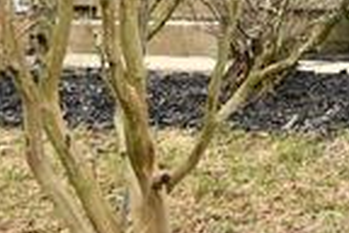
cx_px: 596
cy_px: -275
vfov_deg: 7.3
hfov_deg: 10.9
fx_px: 1725
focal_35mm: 178
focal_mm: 25
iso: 100
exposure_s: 1/160
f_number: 3.5
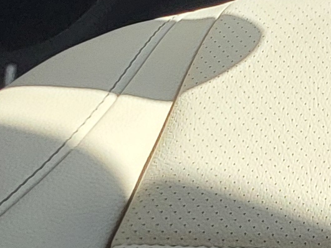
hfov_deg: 8.1
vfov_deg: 7.4
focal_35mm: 196
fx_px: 1874
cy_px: -148
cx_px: 1113
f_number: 1.8
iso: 40
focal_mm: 5.4
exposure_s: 1/657
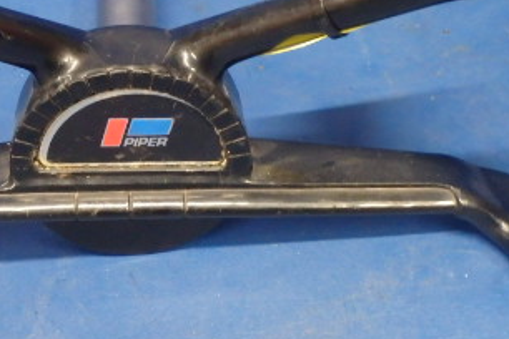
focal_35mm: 61
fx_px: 862
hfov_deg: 32.3
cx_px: 131
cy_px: 148
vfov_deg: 22.2
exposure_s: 1/25
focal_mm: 5
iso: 800
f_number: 3.9
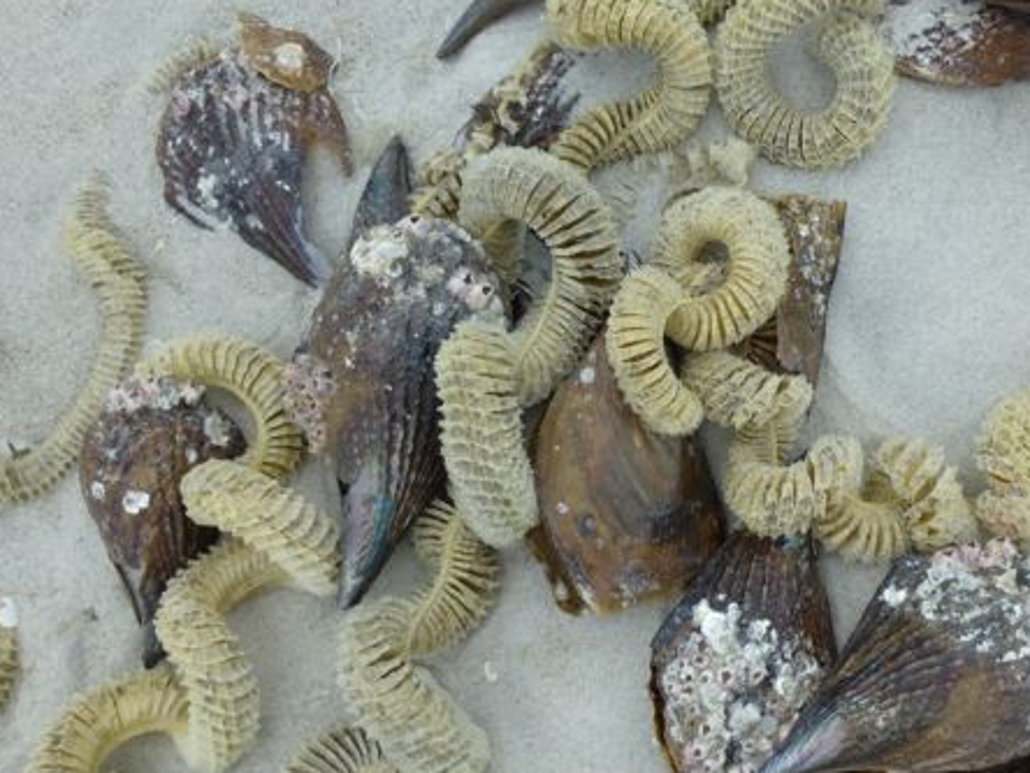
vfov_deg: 39.7
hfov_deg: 50.6
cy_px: 388
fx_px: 1071
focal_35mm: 36
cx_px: 670
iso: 100
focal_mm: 4.5
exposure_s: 1/320
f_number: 3.1
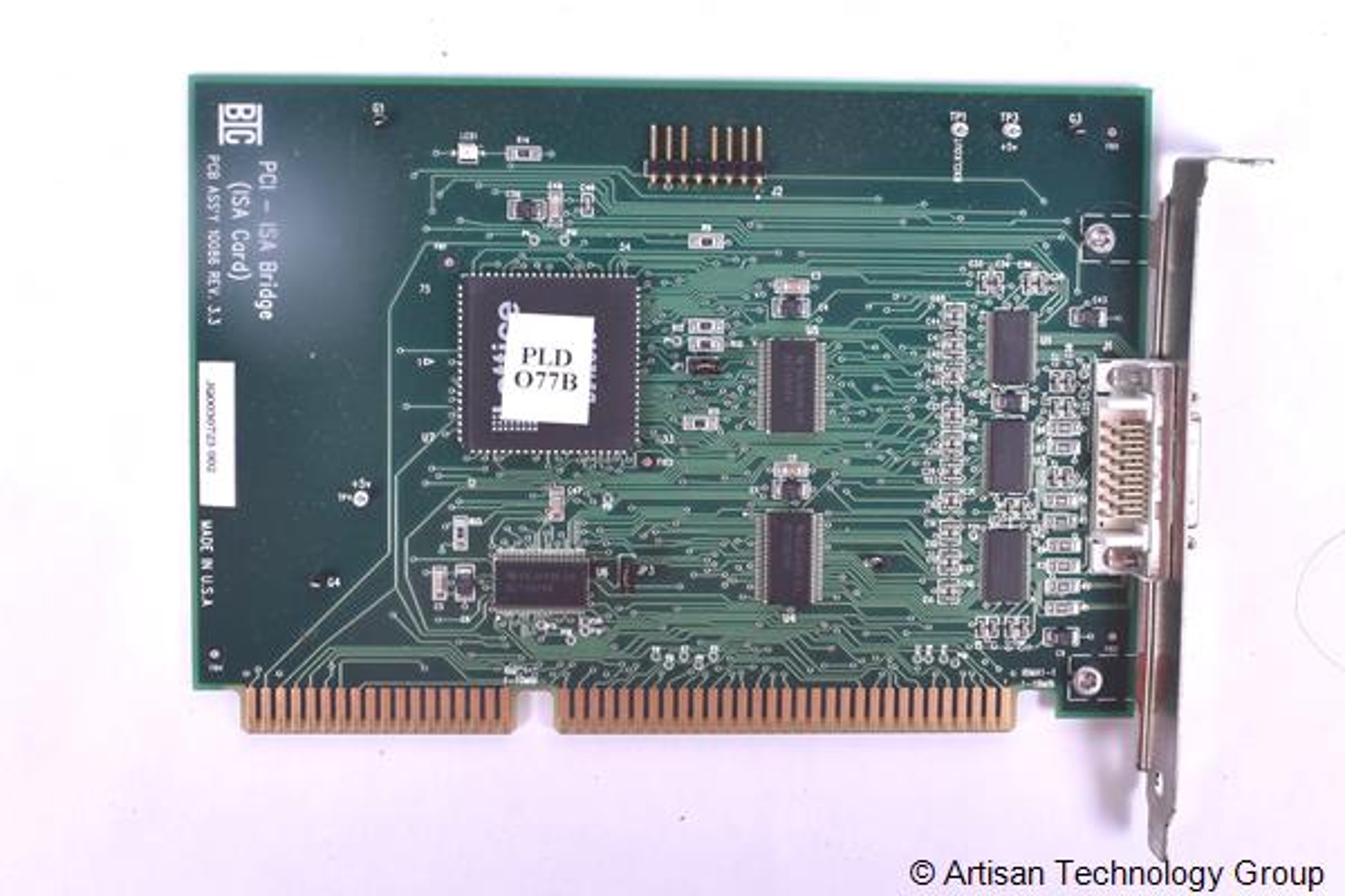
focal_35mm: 30
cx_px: 672
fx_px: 1121
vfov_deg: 43.6
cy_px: 448
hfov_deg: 61.9
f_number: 11
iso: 200
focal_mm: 20
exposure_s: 1/200
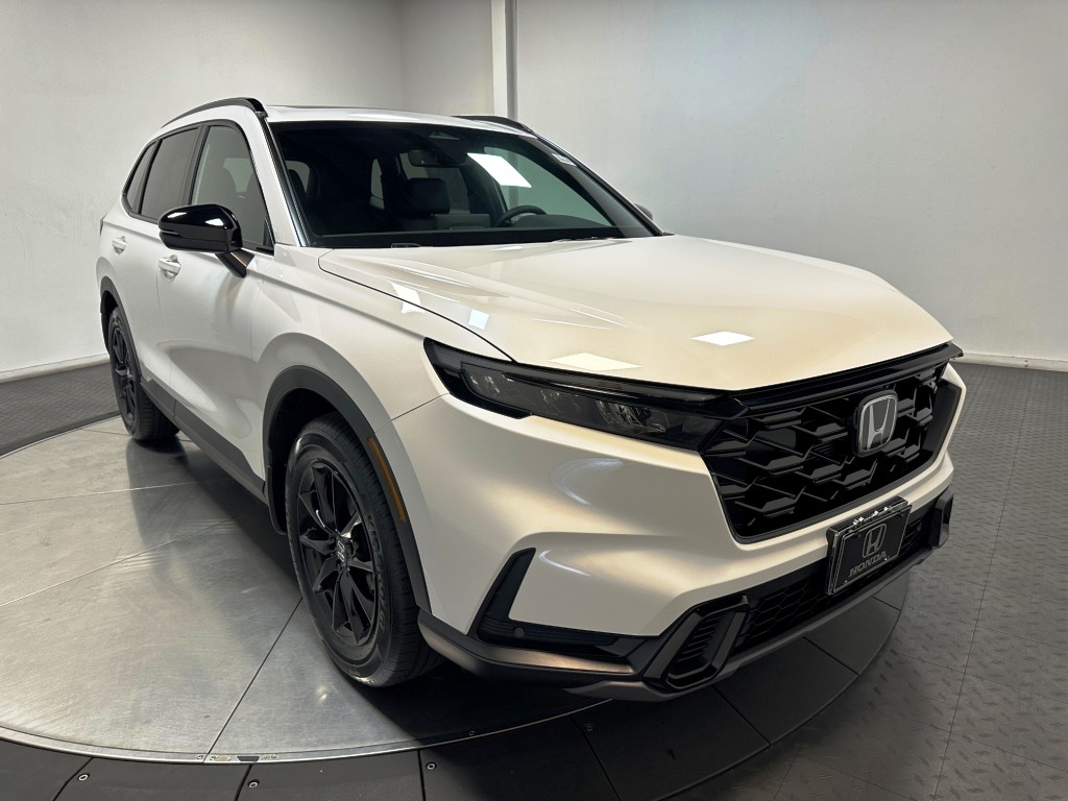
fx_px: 740
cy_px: 400
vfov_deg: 56.8
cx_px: 534
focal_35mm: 24
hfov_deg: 71.6
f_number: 1.78
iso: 160
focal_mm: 6.86
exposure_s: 1/60
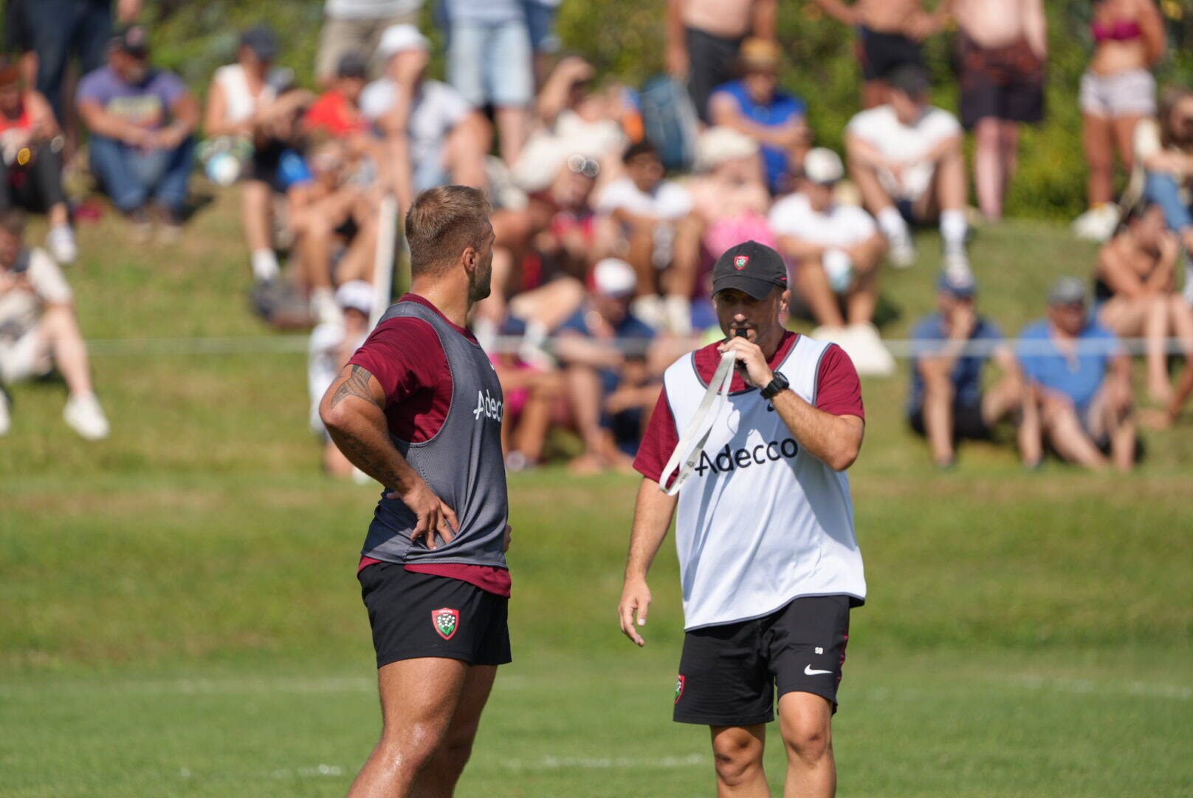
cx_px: 596
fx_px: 18338
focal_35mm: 553
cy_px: 399
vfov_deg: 2.5
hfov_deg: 3.7
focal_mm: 553
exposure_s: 1/500
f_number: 6.3
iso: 100
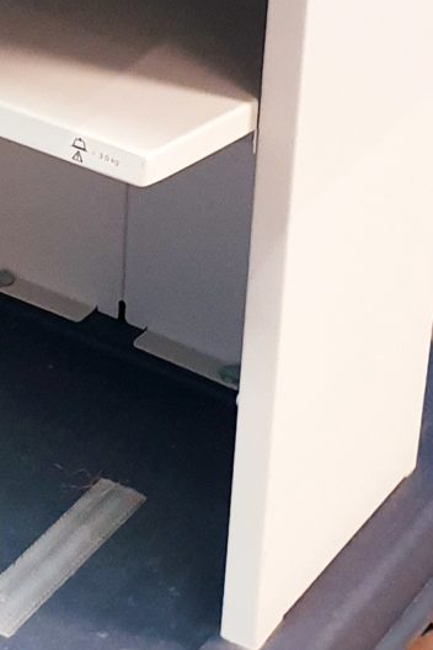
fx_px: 2363
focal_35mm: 131
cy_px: 17
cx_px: -216
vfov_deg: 15.4
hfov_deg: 10.1
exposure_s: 1/33
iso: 320
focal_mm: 4.3
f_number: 2.4
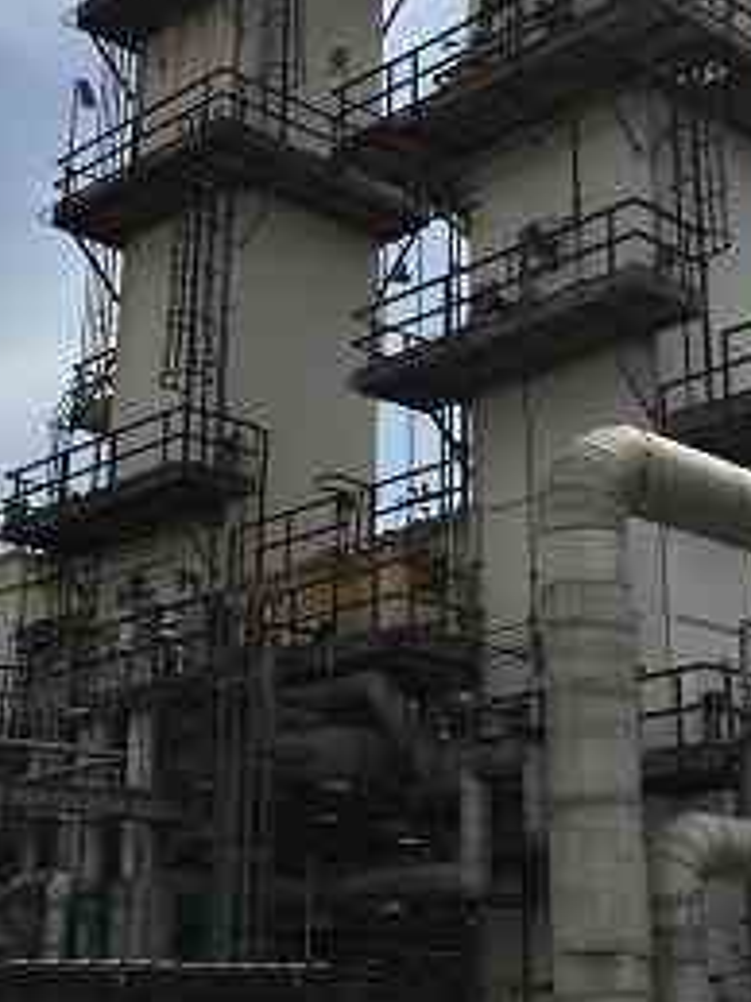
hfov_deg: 23.8
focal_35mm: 61
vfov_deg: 31.5
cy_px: 339
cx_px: 540
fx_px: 1766
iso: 25
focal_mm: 4.15
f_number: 2.2
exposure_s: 1/4049
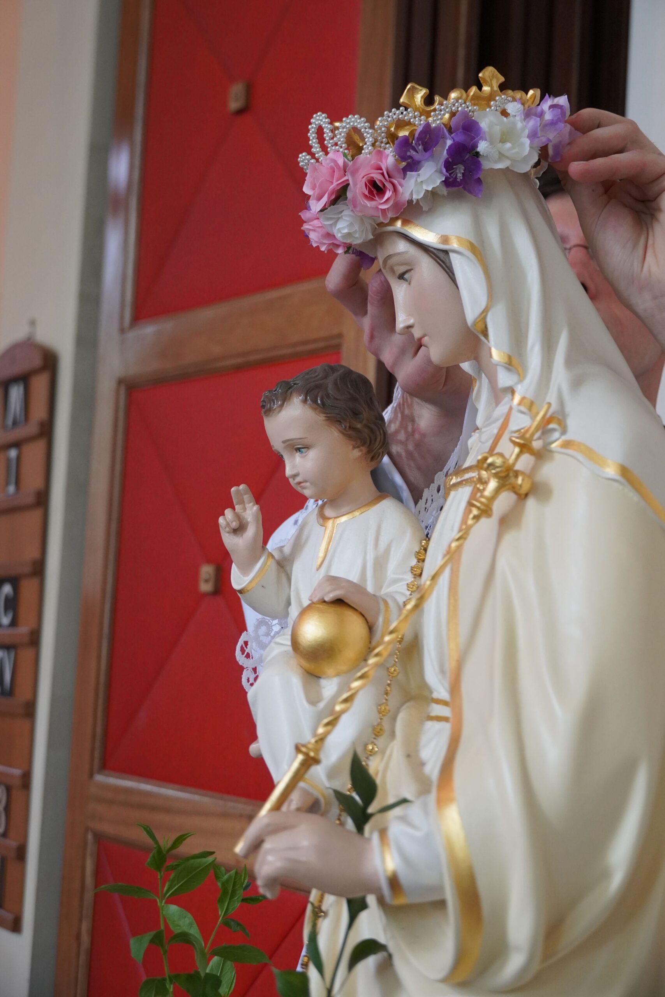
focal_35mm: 60
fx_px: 1662
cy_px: 498
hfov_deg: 22.6
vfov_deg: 33.4
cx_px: 332
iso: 1600
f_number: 5
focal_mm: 40
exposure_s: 1/160
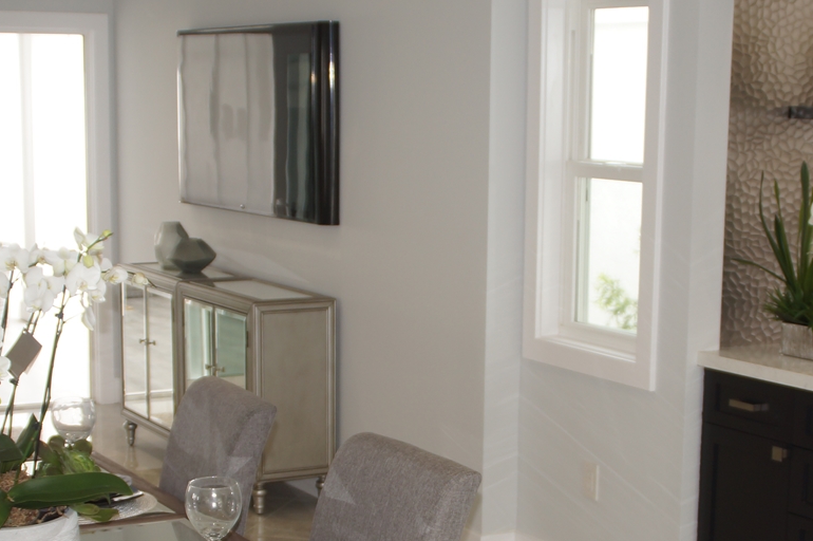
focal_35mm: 76
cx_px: 432
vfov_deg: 17.8
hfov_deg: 26.7
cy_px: 404
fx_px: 1715
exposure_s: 1/60
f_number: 4
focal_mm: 24
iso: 125
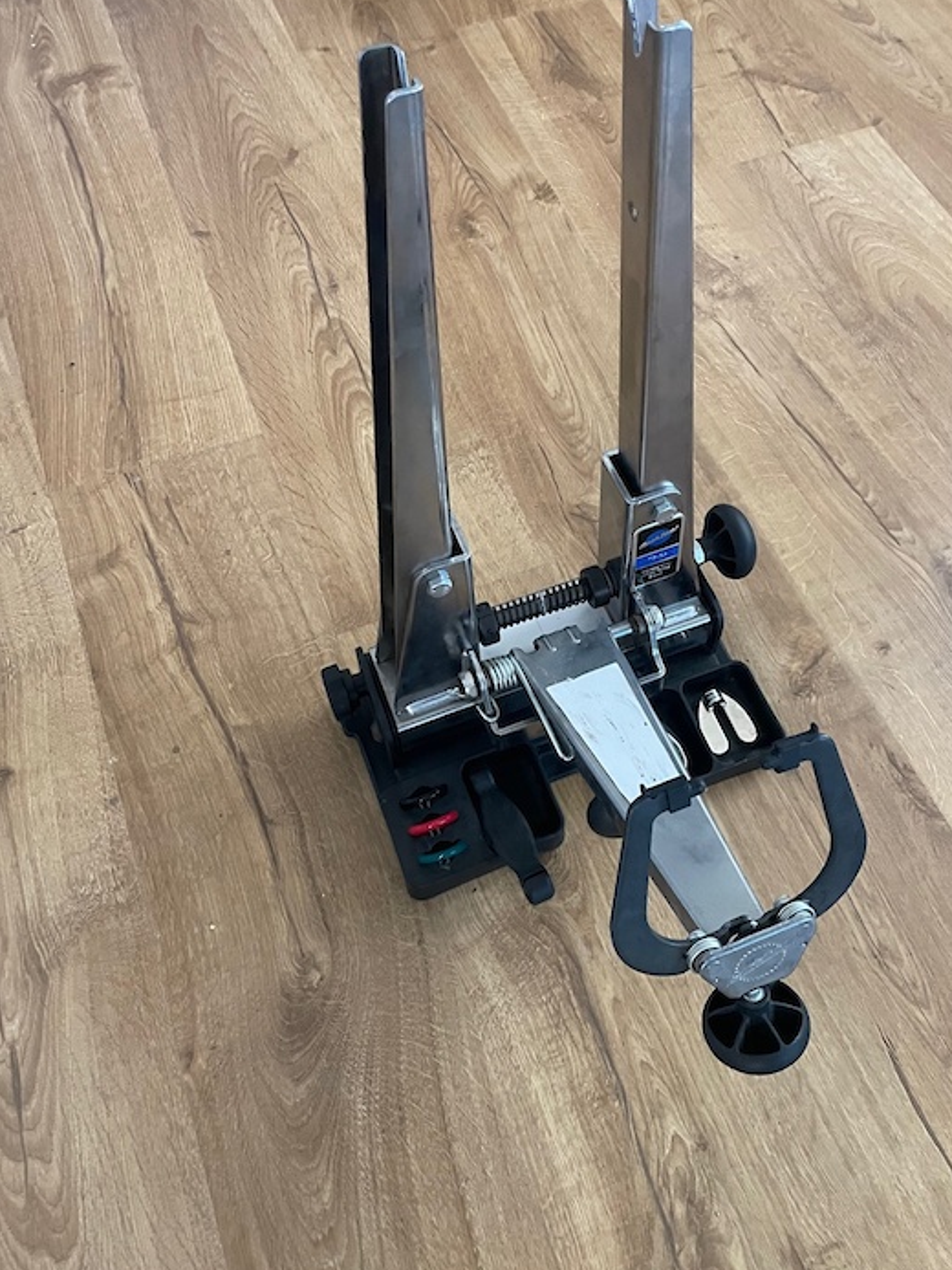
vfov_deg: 59.9
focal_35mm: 30
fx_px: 1100
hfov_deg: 46.7
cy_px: 592
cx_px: 538
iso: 500
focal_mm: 4.2
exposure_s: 1/49
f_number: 1.6
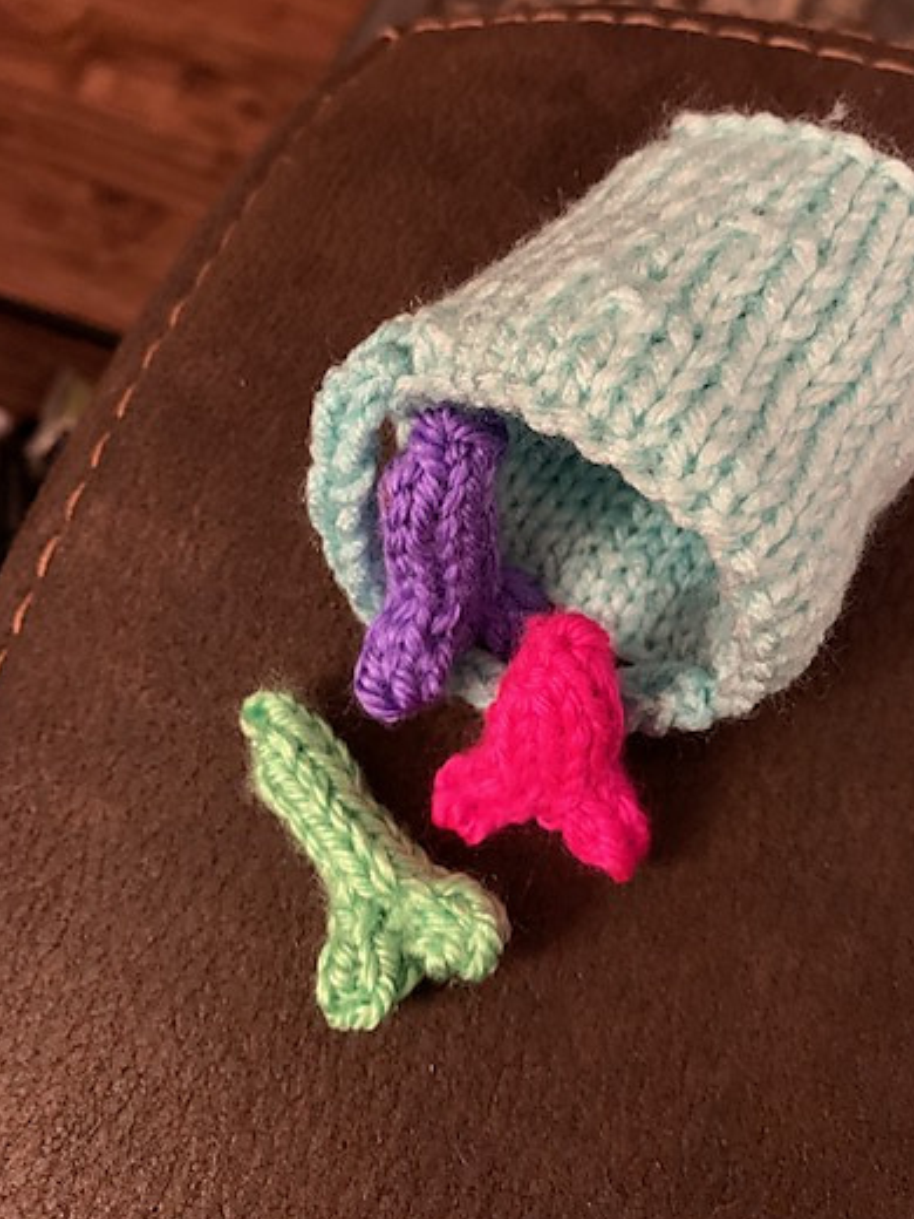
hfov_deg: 44.0
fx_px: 1127
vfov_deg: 56.7
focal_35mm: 32
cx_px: 534
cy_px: 539
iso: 800
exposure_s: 1/30
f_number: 1.8
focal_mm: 4.25
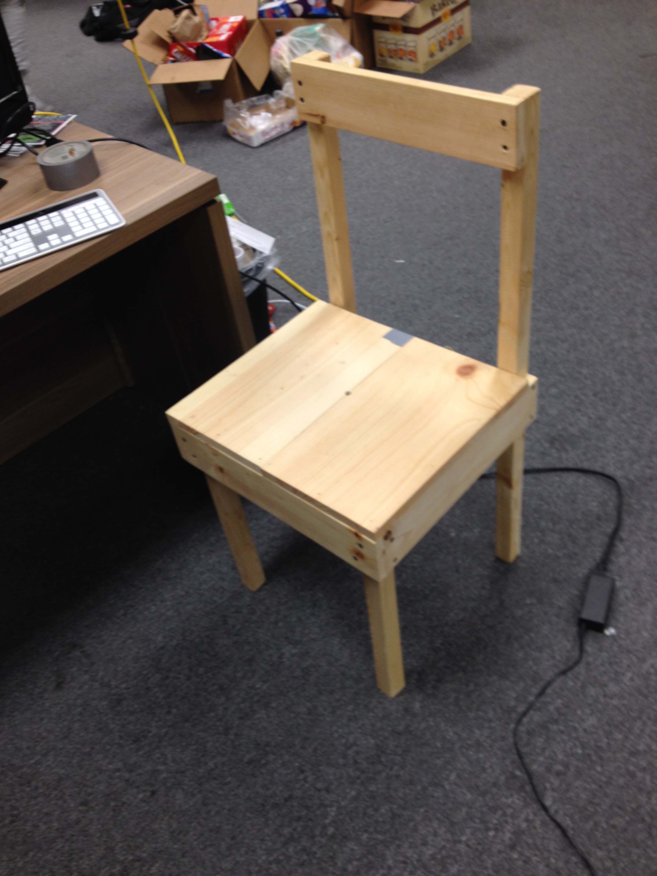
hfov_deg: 40.7
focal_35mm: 35
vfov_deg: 52.6
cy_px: 438
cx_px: 328
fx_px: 886
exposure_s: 1/20
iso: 50
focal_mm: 4.28
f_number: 2.4
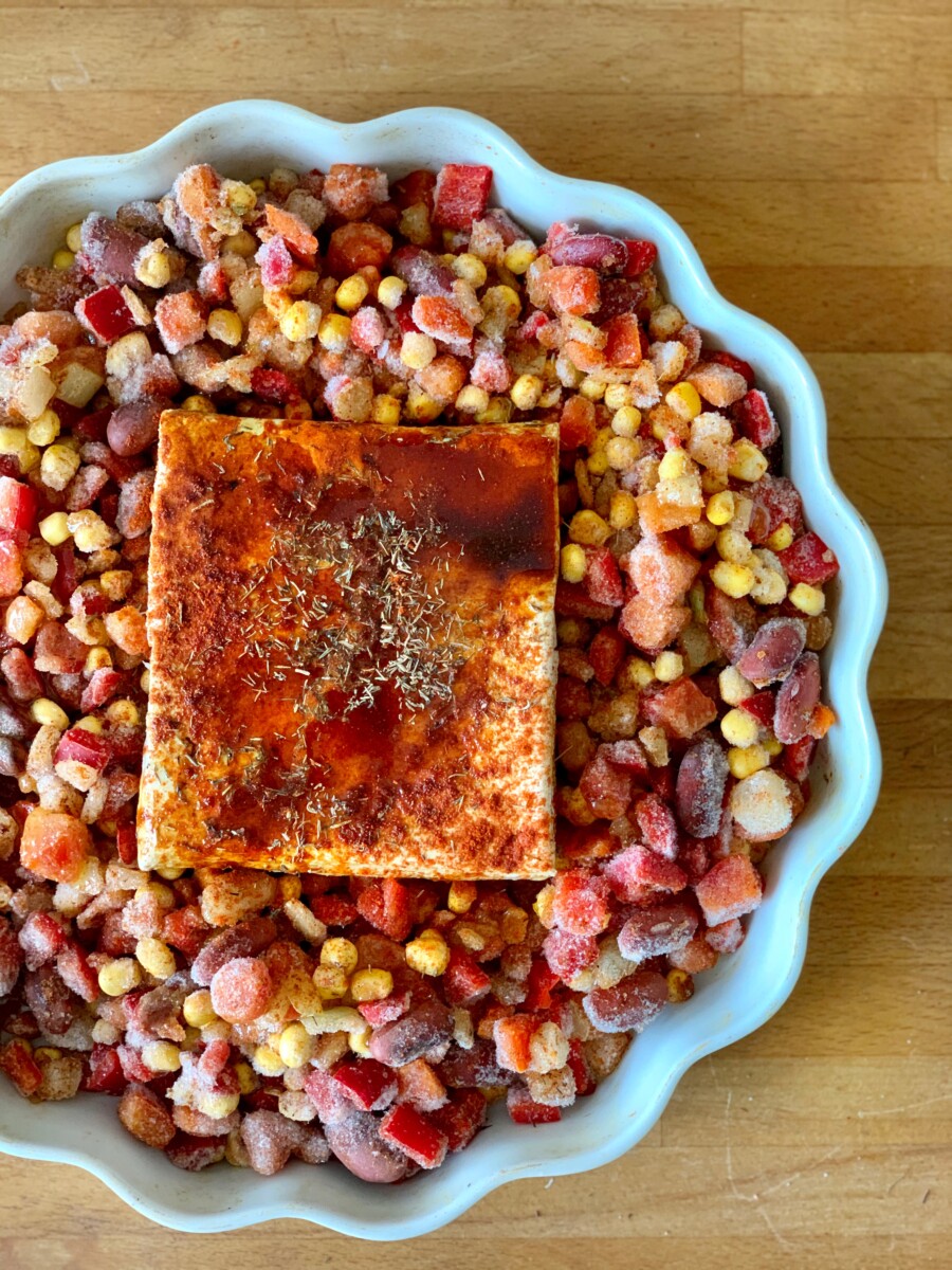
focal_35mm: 52
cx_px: 476
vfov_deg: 36.8
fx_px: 1907
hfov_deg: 28.0
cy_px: 635
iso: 160
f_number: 2.4
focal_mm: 6
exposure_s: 1/60
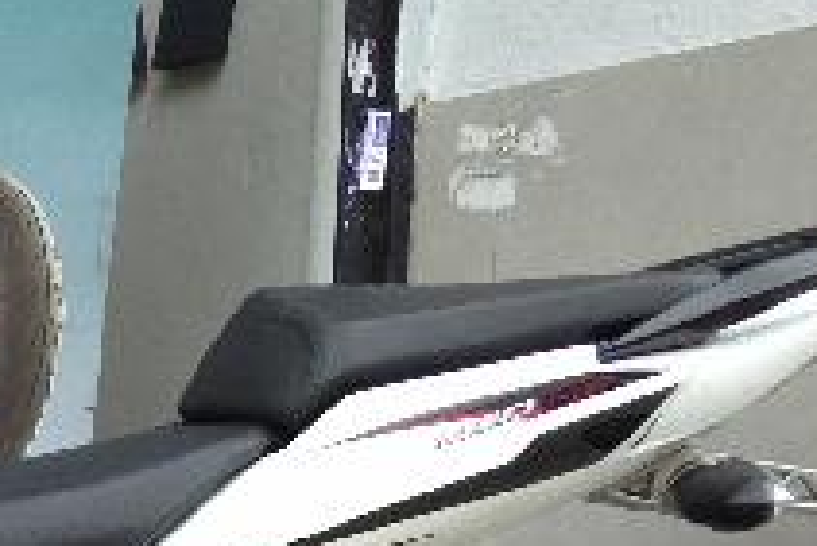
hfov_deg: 14.6
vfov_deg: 9.9
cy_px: 1073
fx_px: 2952
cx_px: -434
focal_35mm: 130
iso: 80
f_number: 2.4
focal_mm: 4.12
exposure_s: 1/120
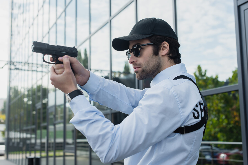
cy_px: 82
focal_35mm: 50
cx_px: 124
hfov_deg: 39.6
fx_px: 345
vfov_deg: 27.0
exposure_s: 1/250
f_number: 5
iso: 100
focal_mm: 50
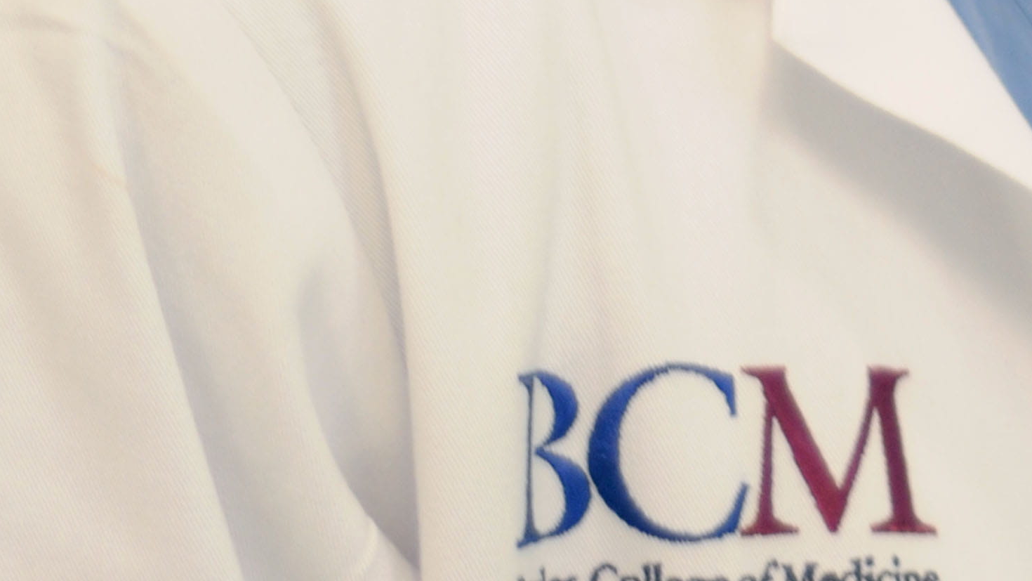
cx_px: 919
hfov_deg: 9.4
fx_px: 6267
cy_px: -666
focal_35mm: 229
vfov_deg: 5.2
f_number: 1.8
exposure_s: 1/100
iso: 250
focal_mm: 50
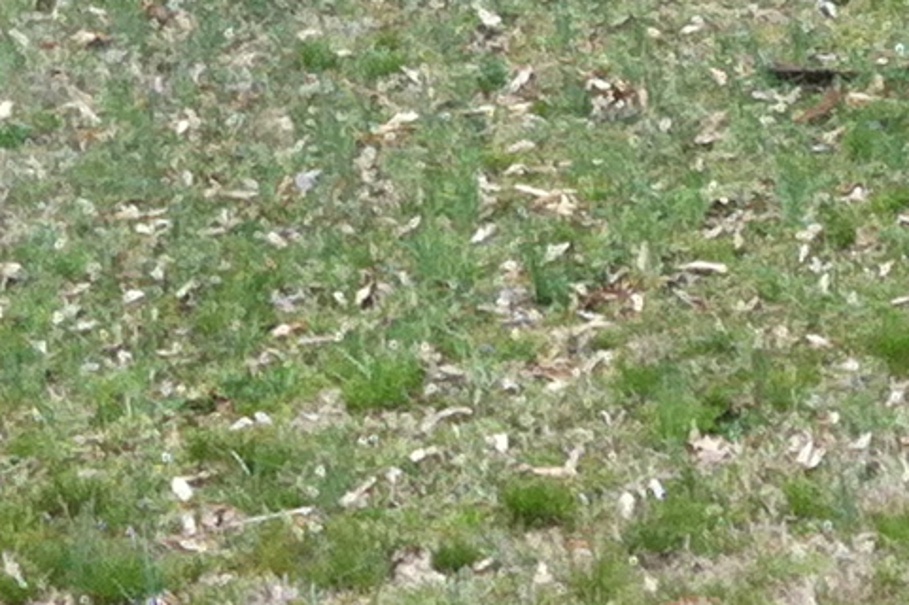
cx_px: 1090
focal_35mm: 196
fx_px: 4945
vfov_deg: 6.6
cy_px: -964
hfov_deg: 10.3
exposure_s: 1/588
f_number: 2.8
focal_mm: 3.85
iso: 80
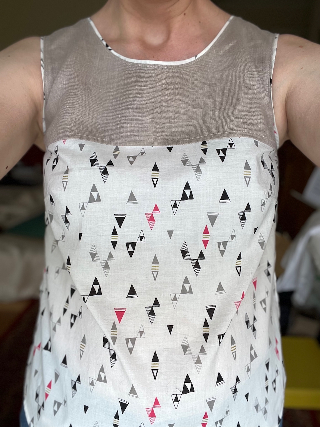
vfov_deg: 60.0
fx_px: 370
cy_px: 214
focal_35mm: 30
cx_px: 160
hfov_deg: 46.8
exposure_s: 1/121
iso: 25
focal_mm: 2.71
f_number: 2.2
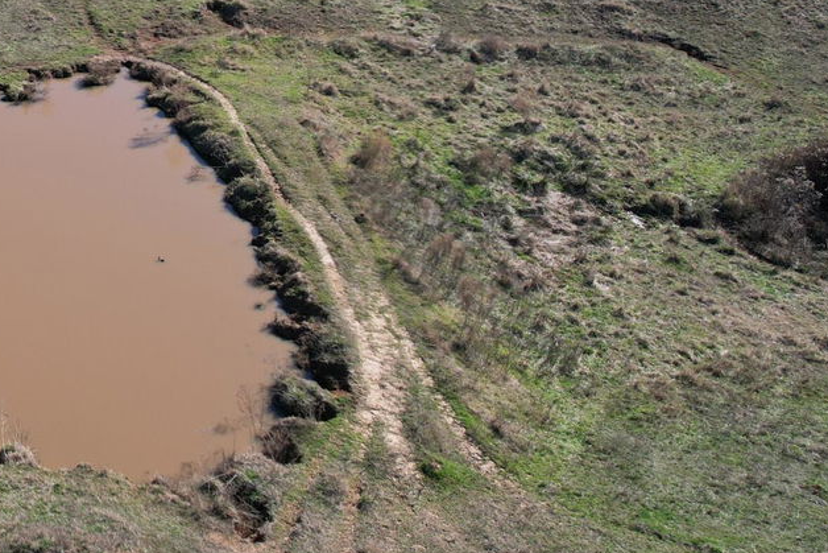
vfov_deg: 23.5
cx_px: -104
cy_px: 37
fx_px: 1288
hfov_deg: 31.3
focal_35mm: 56
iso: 200
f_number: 2.8
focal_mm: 8.38
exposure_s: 1/1500
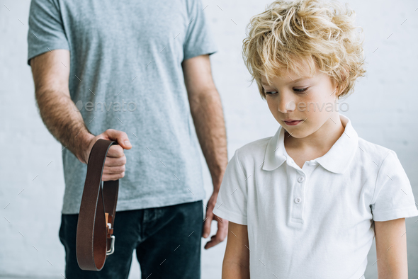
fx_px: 581
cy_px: 140
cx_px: 209
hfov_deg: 39.6
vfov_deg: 27.0
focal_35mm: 50
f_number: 4
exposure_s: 1/160
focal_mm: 50
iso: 320
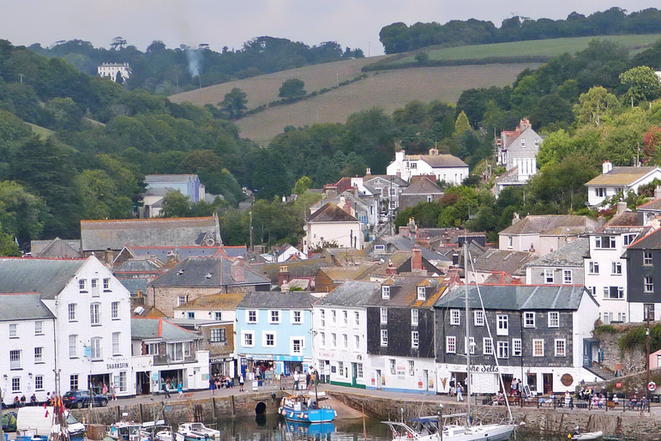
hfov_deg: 12.3
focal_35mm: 167
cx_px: 463
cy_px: 393
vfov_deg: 8.2
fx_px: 3066
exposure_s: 1/160
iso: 100
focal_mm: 15.5
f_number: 4
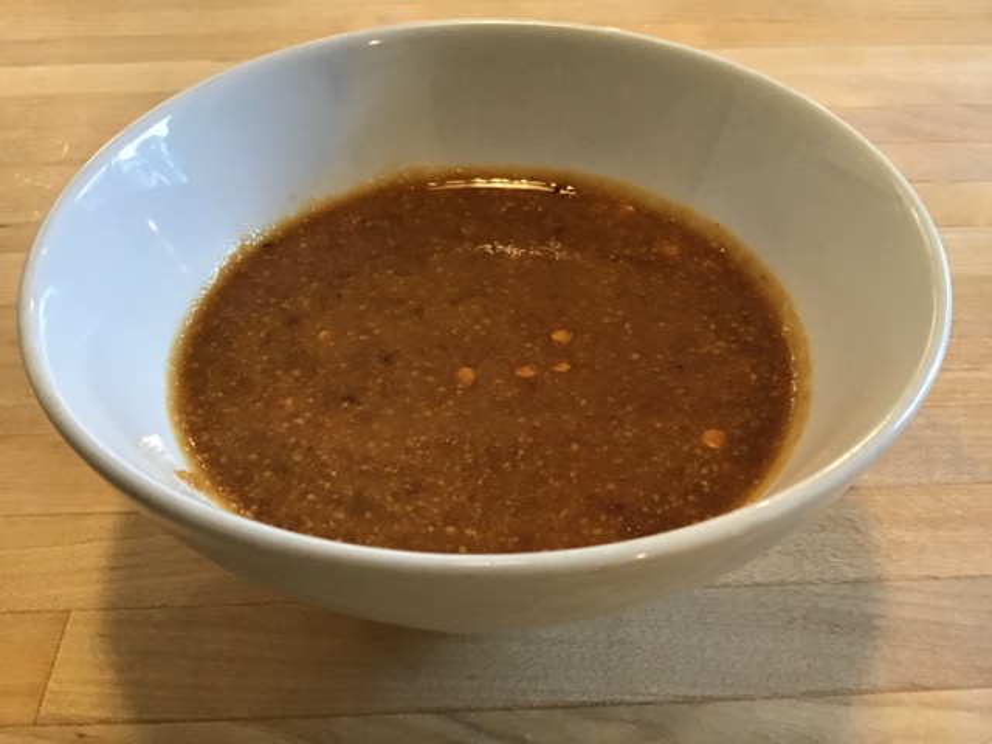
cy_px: 372
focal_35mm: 31
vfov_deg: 45.4
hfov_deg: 58.4
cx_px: 496
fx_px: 888
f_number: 2.4
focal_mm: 3.3
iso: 125
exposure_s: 1/30
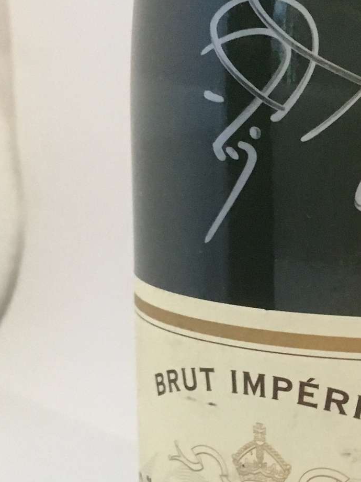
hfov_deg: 16.6
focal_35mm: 84
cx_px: 462
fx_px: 1169
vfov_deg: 23.2
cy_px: 327
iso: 200
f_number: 2.2
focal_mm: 4.15
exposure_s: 1/25
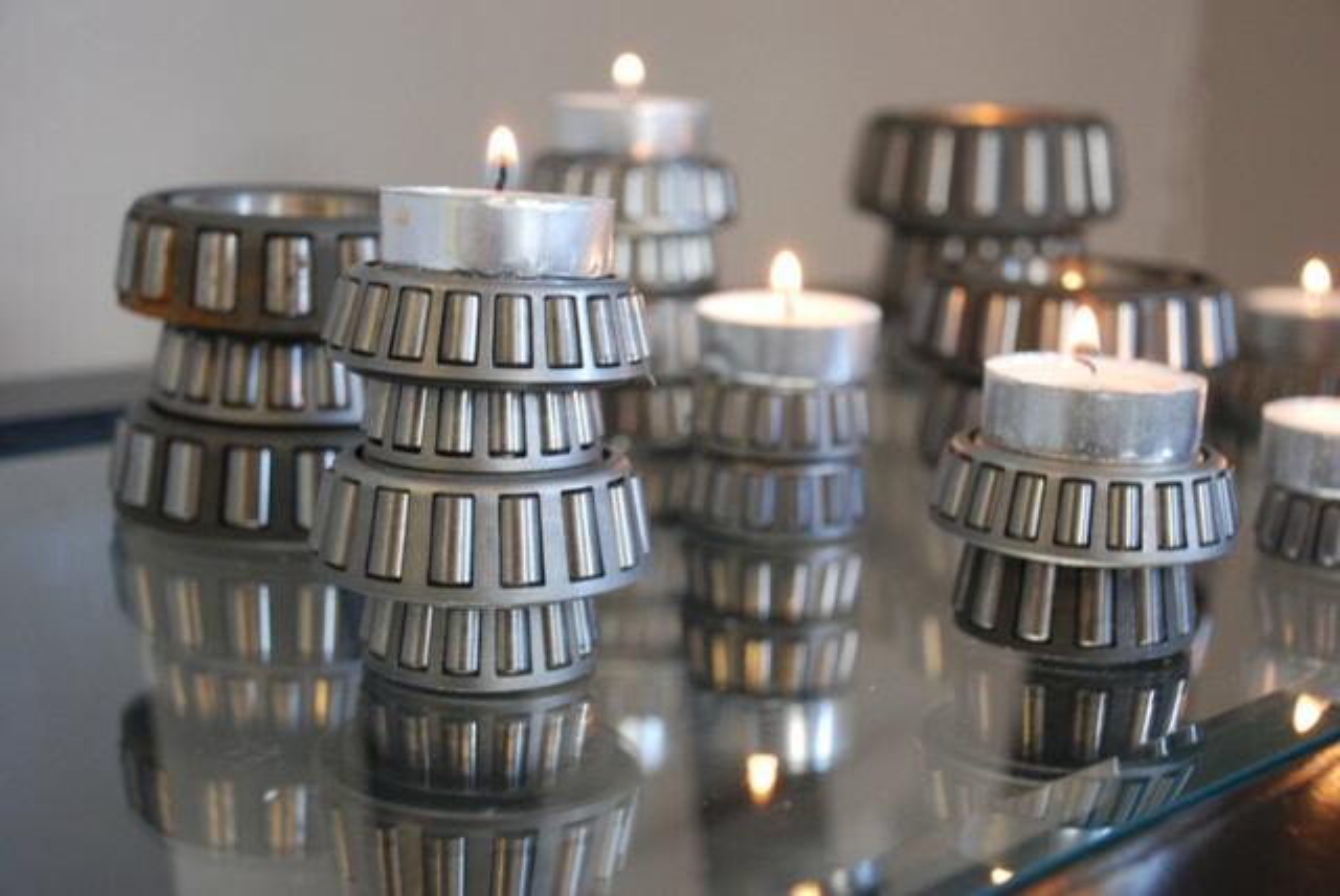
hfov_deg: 30.5
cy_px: 448
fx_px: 2459
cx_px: 670
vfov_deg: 20.7
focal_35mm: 66
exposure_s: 1/13
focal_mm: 44
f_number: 4.8
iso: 400
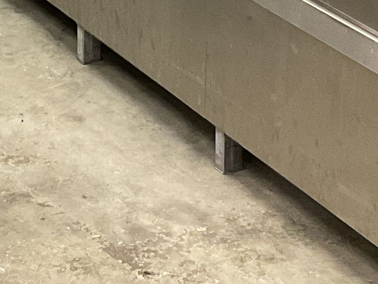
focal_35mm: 135
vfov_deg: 10.7
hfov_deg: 14.5
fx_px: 1475
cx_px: 68
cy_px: -113
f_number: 1.8
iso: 160
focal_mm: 3
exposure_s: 1/50
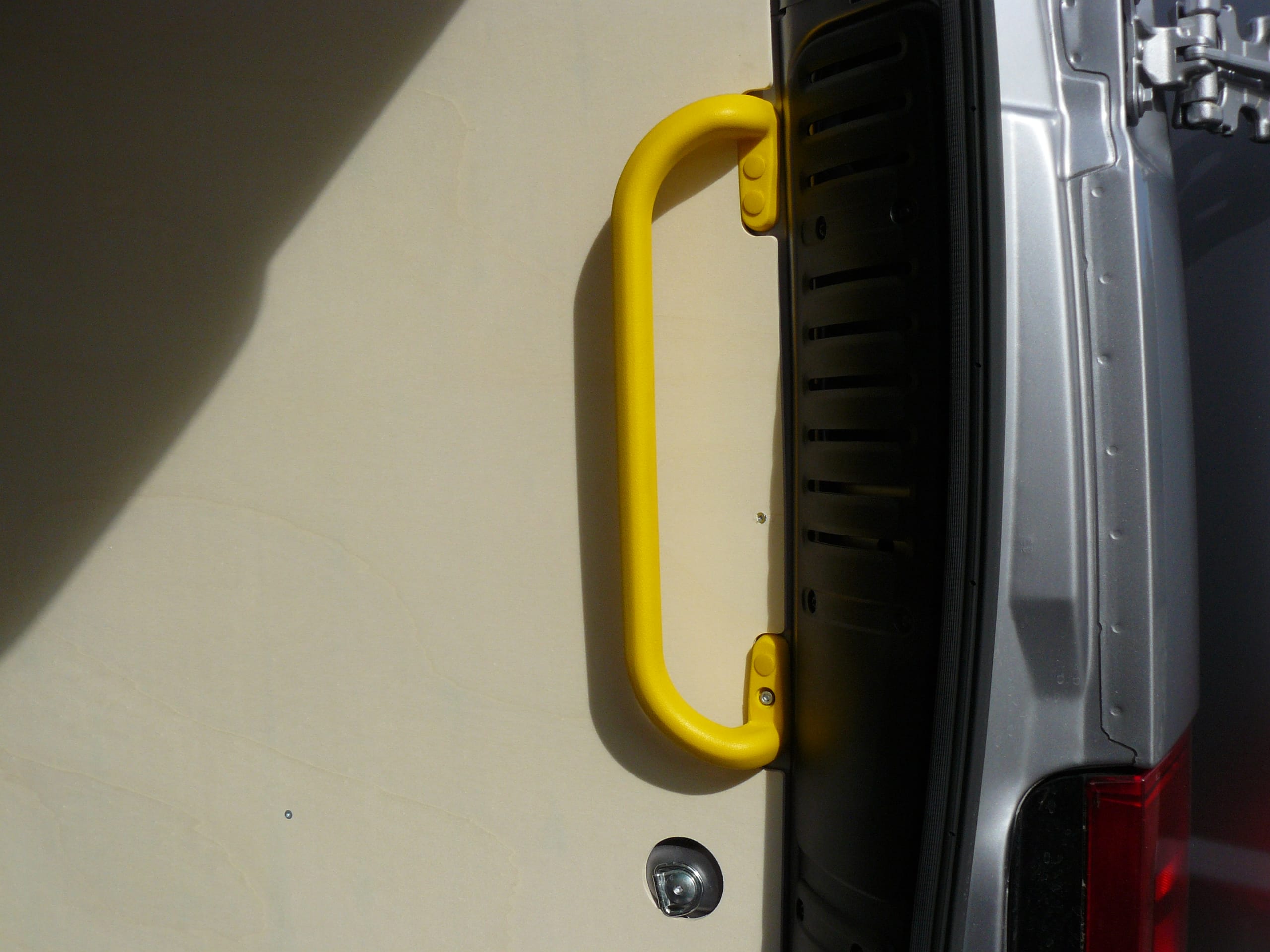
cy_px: 476
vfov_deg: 39.7
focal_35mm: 36
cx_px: 635
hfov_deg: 51.4
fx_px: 1321
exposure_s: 1/500
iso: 100
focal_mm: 6
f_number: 5.6
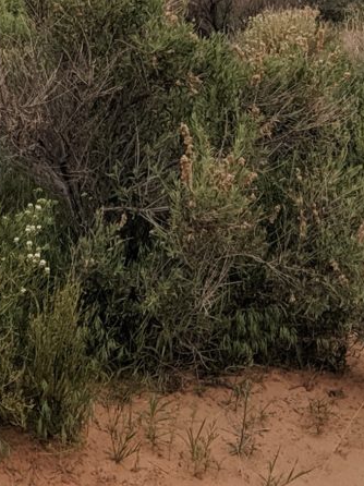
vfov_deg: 14.3
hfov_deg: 11.9
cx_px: 158
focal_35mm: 124
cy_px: -350
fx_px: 1740
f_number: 1.8
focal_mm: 4.44
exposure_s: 1/3906
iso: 50
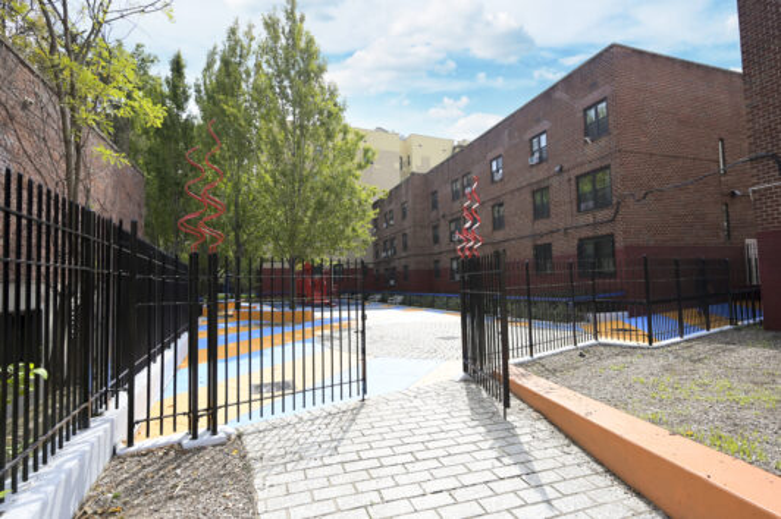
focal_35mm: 18
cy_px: 260
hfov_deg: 90.0
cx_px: 390
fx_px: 390
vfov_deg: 67.3
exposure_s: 1/3200
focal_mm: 18
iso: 500
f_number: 4
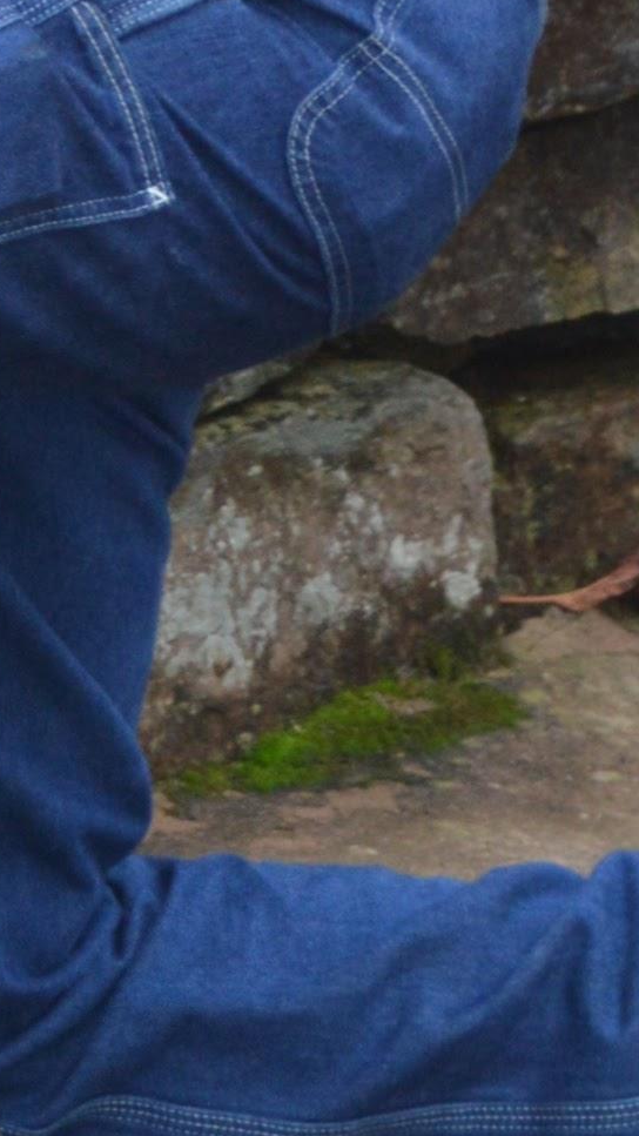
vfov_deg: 7.1
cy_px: -1137
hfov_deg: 4.1
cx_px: -906
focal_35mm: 293
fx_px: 8825
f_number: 5.3
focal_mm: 40
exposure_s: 1/60
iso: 640
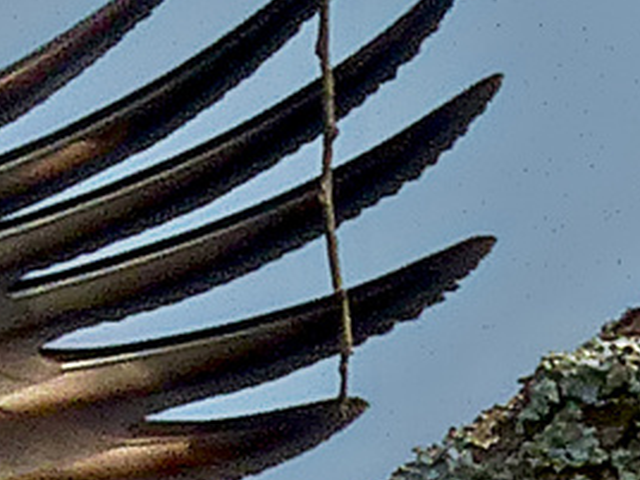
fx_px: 110118
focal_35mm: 5956
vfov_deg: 0.2
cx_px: -821
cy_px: 678
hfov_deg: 0.3
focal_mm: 108
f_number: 8
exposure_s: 1/250
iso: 100
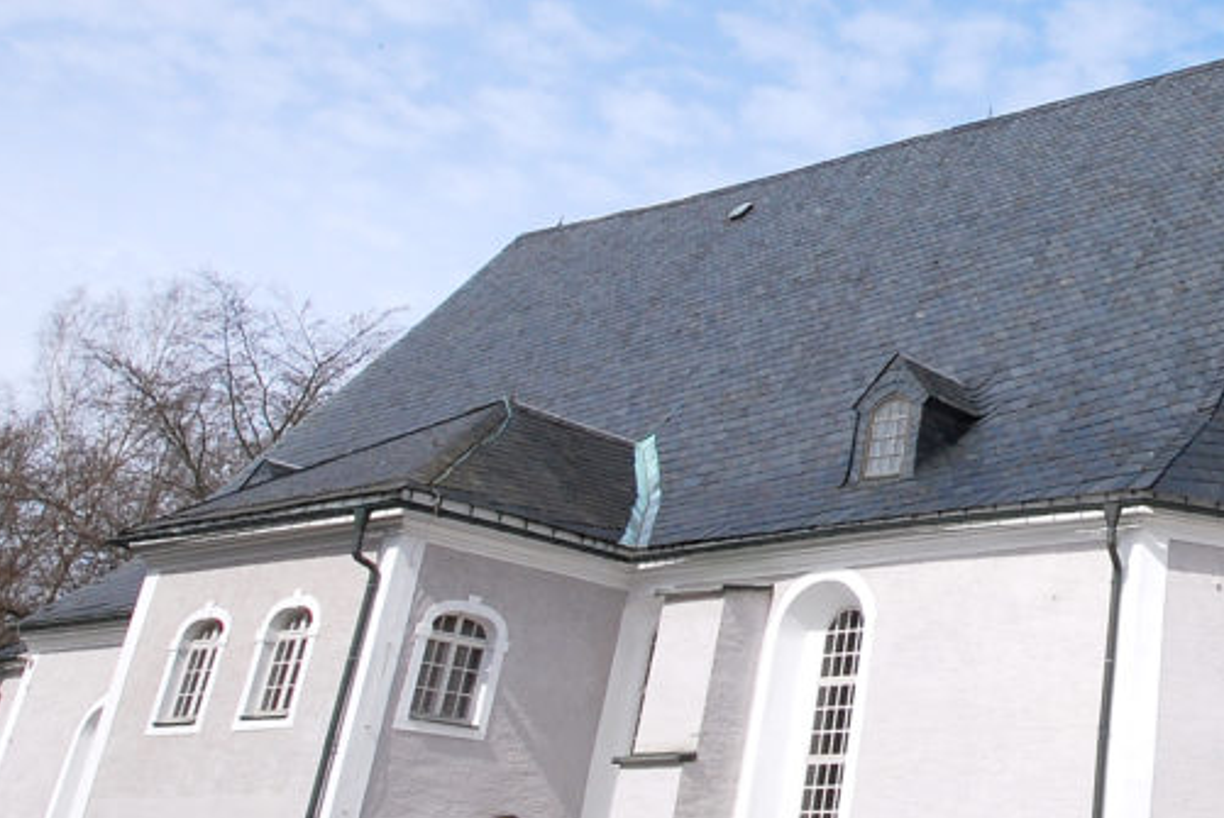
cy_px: 198
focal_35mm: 46
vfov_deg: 28.8
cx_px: 1329
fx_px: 1565
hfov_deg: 36.5
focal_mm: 10
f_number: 10
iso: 200
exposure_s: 1/400
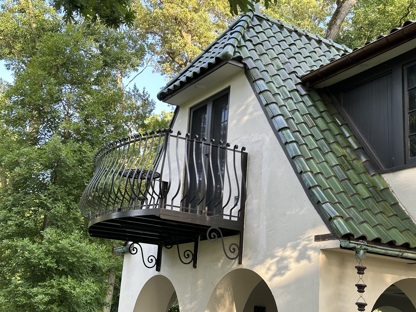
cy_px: 156
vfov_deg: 30.3
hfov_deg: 39.7
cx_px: 208
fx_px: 577
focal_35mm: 48
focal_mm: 6.86
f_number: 1.78
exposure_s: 1/172
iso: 64
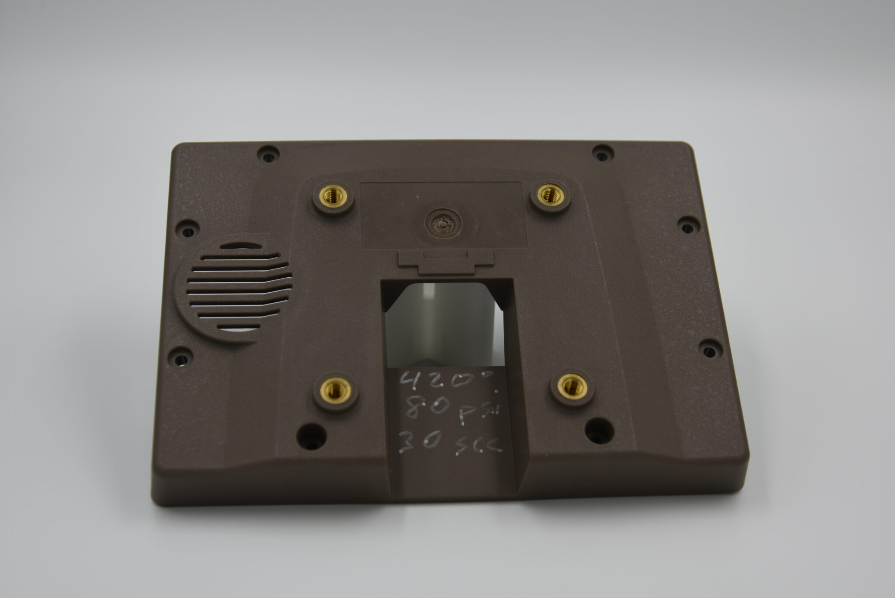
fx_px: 1442
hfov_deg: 34.5
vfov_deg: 23.4
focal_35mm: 58
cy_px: 299
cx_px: 448
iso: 64
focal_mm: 58
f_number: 6.3
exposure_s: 1/160
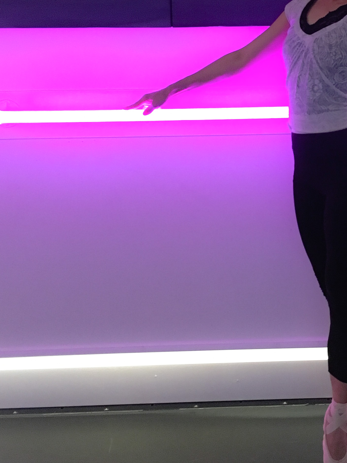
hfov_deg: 23.2
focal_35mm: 62
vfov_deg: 30.5
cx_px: 297
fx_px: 829
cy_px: 100
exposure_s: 1/24
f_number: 2.2
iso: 200
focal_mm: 4.15
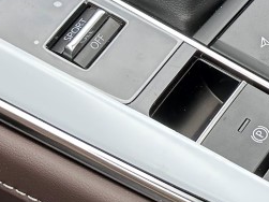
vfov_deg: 7.5
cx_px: 206
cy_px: -95
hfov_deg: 10.1
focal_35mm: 196
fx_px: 1522
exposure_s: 1/165
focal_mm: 6.86
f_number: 1.78
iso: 50
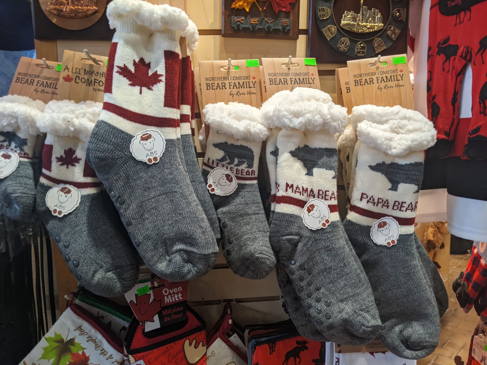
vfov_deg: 51.4
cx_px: 244
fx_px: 380
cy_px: 182
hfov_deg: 65.3
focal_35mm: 27
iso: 101
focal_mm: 4.44
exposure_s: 1/59.9
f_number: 1.8
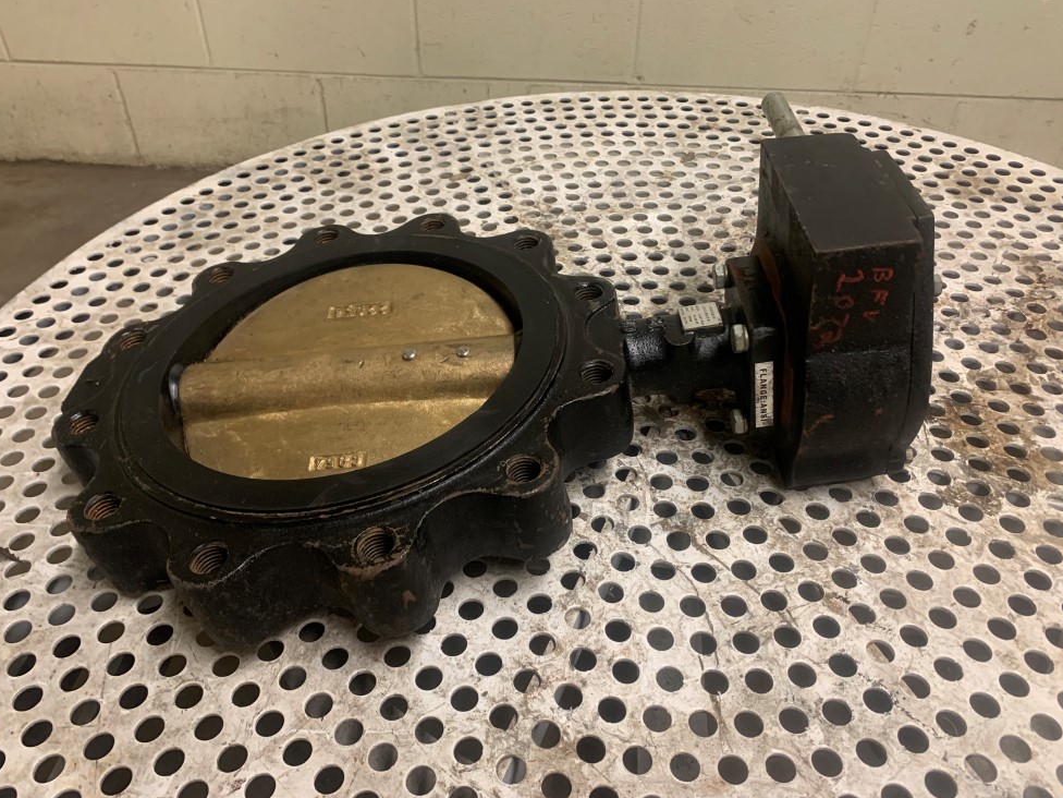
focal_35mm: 27
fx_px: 829
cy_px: 392
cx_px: 526
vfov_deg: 51.4
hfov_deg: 65.3
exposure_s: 1/60
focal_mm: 4.25
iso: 160
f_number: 1.8
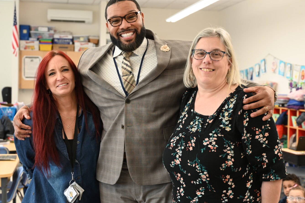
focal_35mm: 55
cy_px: 94
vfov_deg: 24.6
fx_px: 466
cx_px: 142
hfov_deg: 36.3
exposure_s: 1/50
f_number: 4
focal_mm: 48
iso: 720
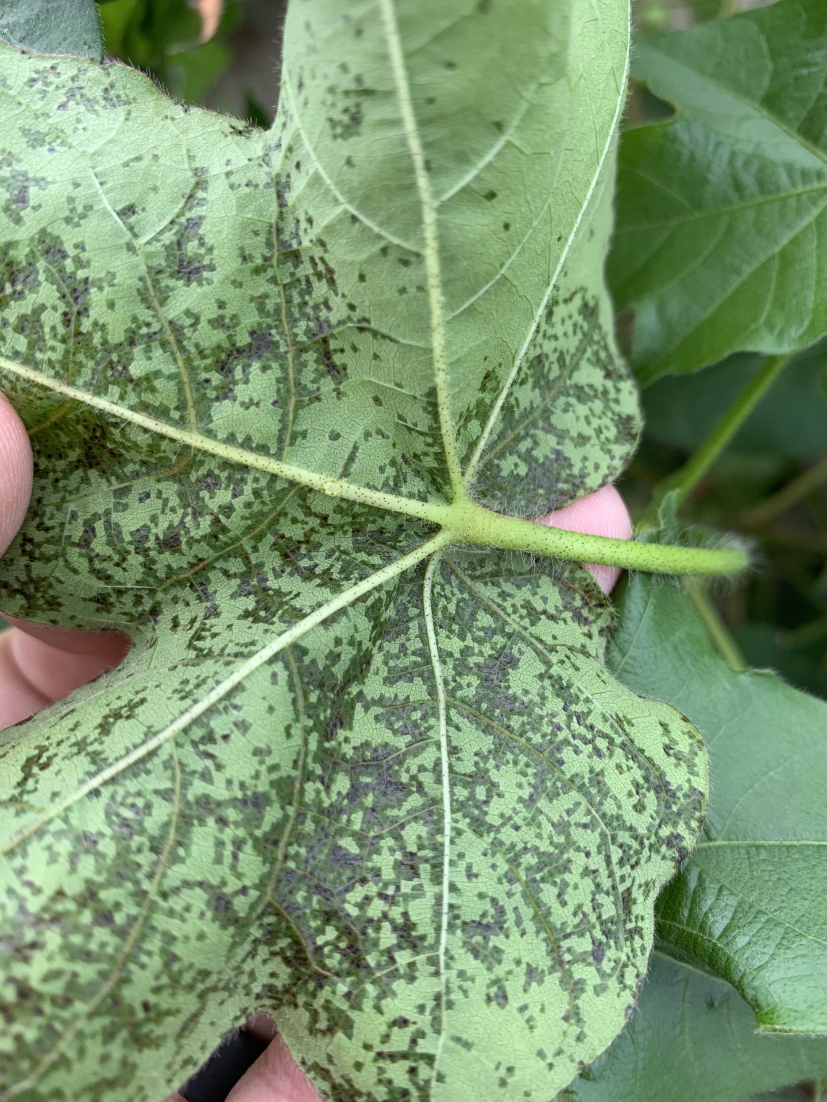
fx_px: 828
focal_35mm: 26
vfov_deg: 67.3
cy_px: 551
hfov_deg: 53.1
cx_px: 414
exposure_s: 1/389
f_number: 1.8
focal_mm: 4.25
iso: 25
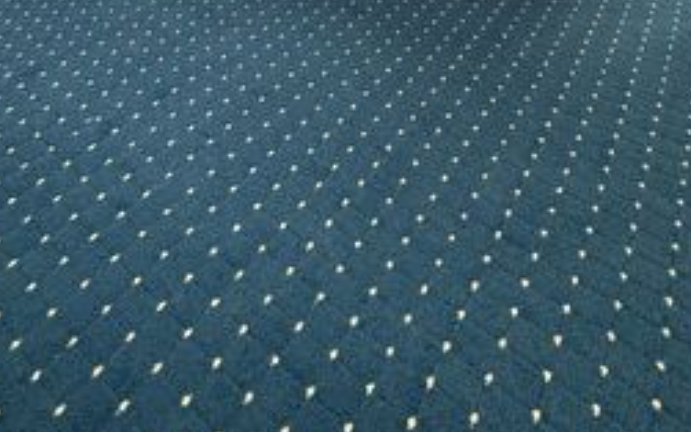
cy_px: -279
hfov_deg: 60.0
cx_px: 237
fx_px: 584
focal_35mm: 31
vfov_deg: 25.1
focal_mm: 2.22
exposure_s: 1/100
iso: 500
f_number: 2.2
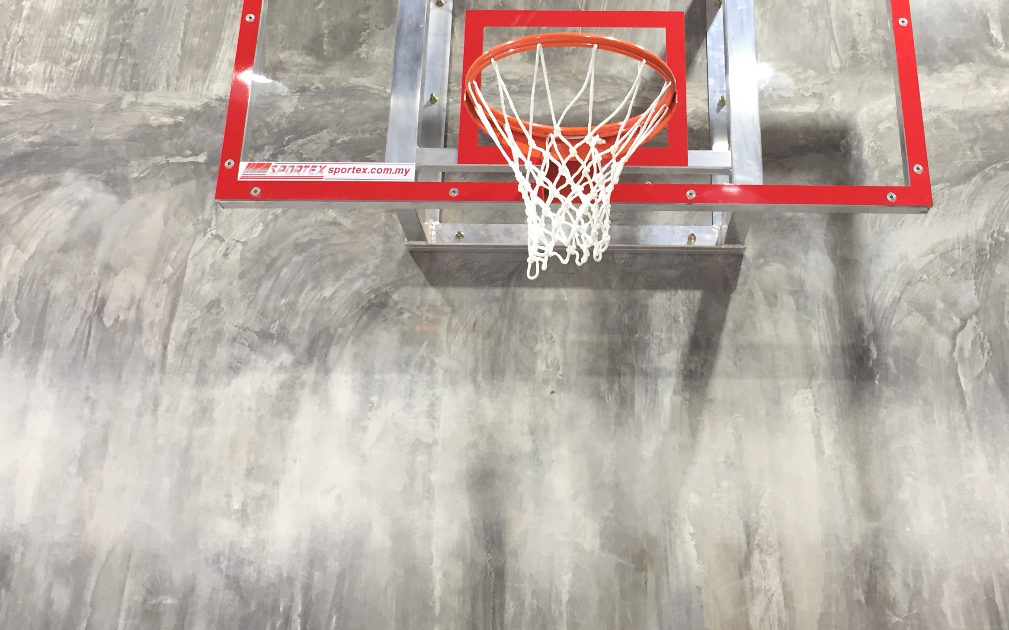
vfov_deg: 29.3
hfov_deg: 46.1
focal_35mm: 43
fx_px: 1182
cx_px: 580
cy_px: 135
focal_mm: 4.15
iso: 50
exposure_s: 1/33
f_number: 2.2
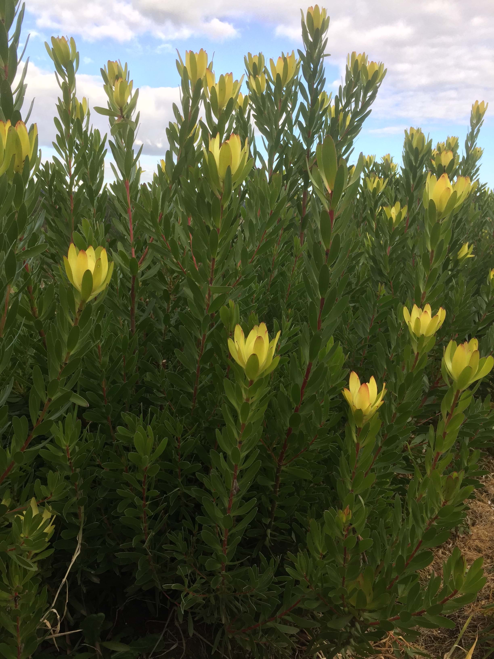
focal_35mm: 29
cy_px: 330
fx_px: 552
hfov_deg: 48.2
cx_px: 247
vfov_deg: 61.7
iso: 32
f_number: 2.2
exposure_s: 1/444
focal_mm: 4.15
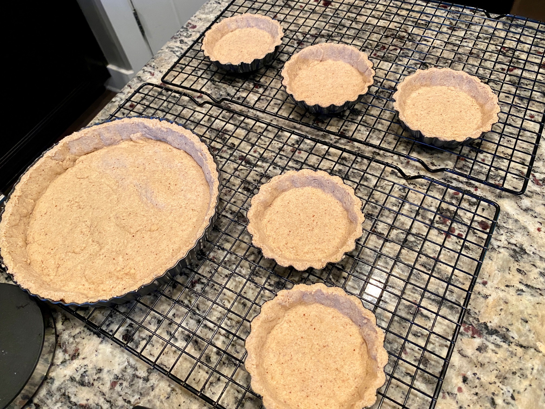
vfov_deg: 53.1
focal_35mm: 26
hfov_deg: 67.3
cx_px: 272
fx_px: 409
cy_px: 204
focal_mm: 4.25
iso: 320
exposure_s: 1/60
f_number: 1.8
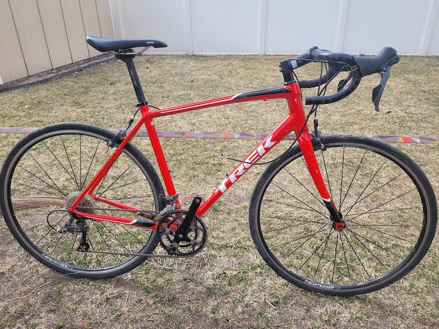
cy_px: 164
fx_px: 330
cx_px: 220
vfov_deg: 53.1
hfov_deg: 67.3
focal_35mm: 26
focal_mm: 5.4
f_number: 1.8
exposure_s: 1/539
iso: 40
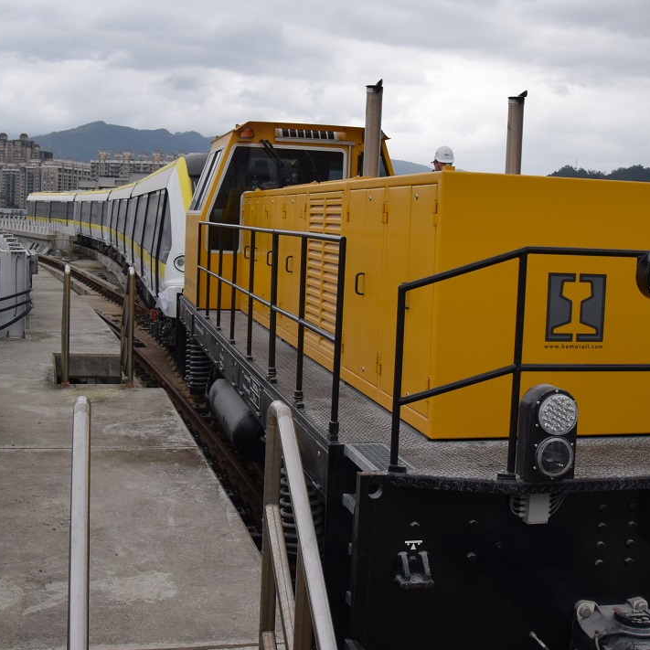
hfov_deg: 39.2
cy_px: 260
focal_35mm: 43
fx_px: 914
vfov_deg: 39.0
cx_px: 308
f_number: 8
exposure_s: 1/250
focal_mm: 16
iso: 400
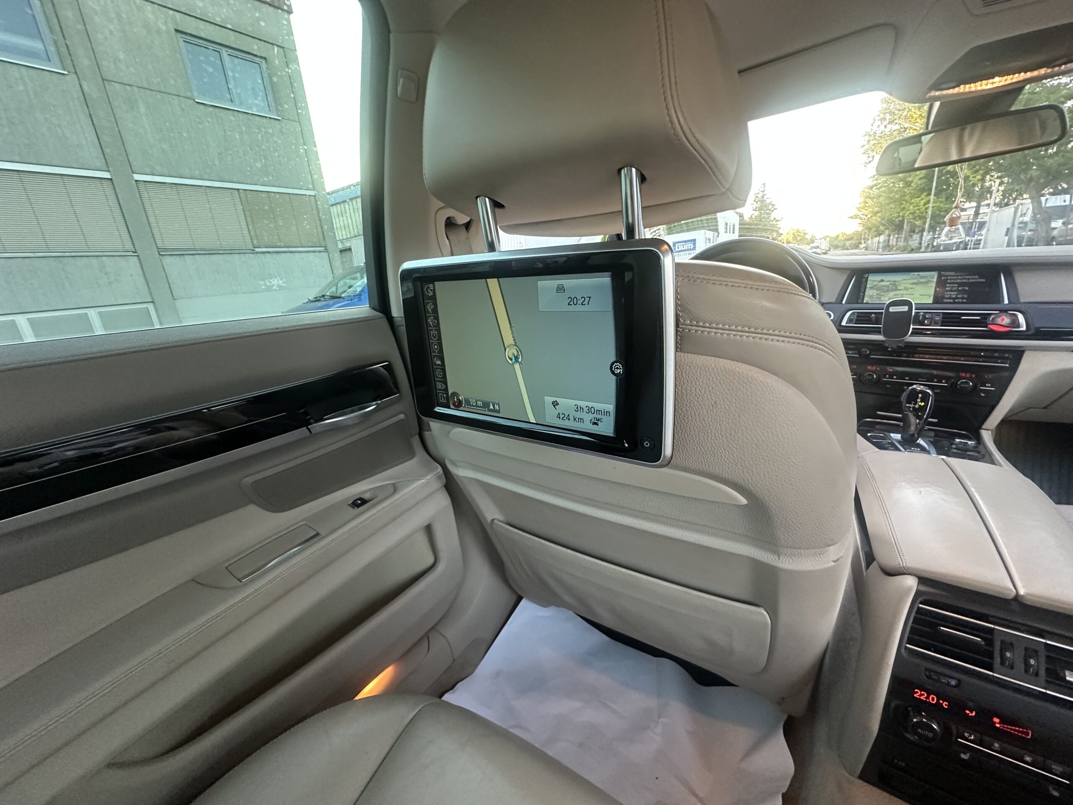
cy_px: 402
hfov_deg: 102.1
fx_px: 434
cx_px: 536
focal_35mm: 14
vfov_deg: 85.7
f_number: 2.2
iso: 400
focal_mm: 2.22
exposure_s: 1/53
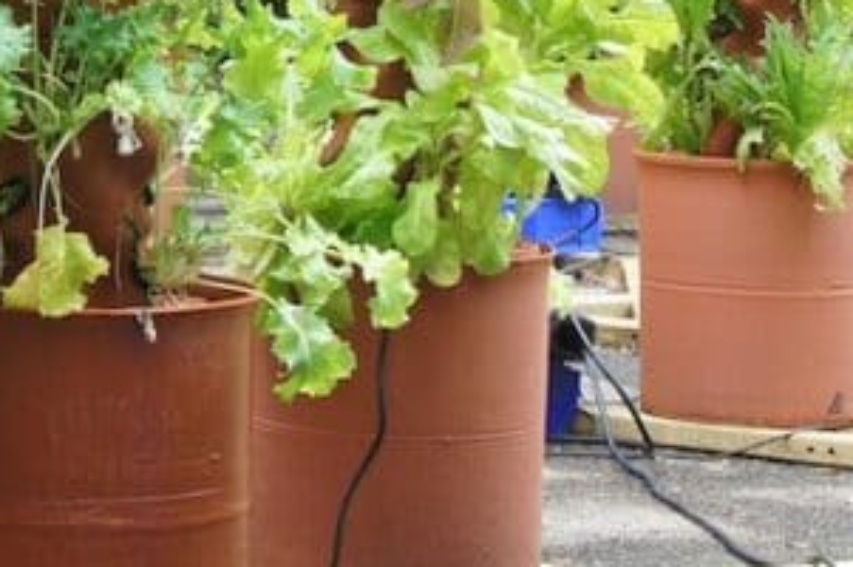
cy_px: -499
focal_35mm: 158
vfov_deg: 8.3
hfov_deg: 12.7
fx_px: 3740
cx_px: -128
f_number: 4
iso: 200
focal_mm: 24
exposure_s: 1/40
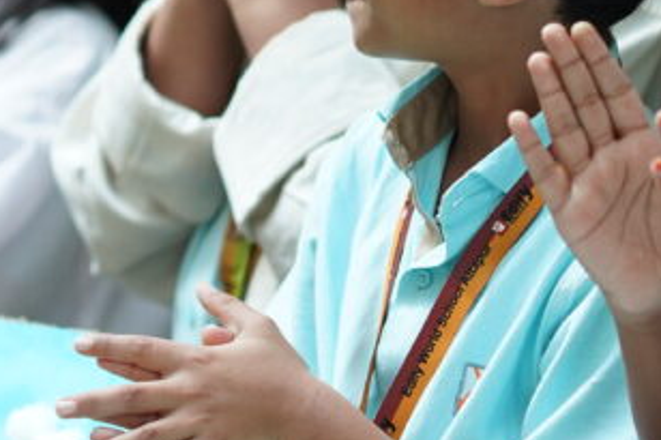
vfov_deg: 2.4
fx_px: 10368
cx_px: -425
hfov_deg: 3.6
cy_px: 252
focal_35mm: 565
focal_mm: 85
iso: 320
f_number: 1.4
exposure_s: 1/1000
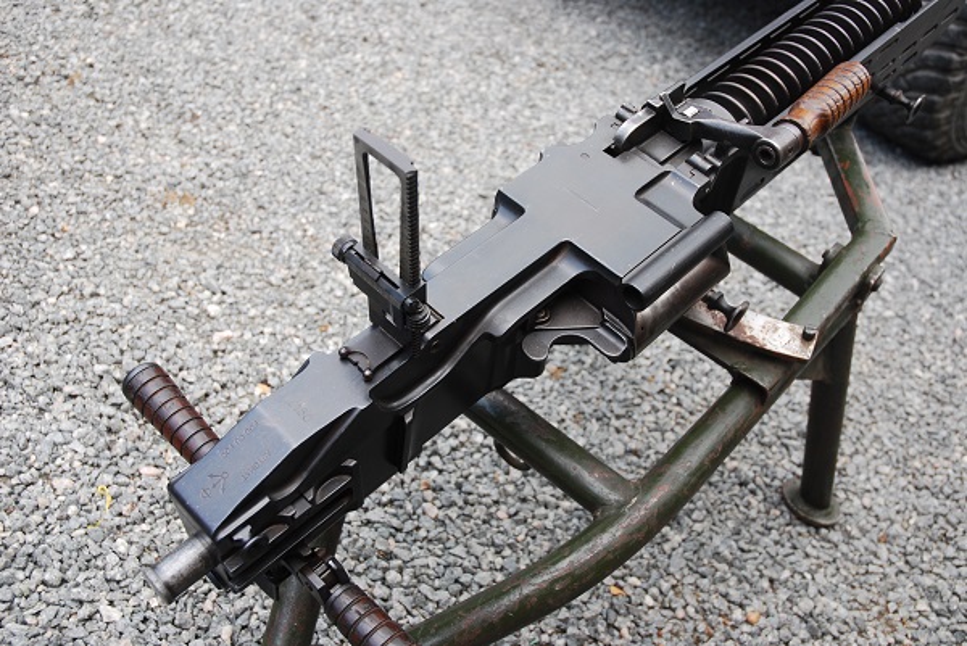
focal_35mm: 36
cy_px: 323
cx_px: 484
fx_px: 968
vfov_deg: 36.9
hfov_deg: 53.1
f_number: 5.6
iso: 200
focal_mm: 24
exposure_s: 1/125
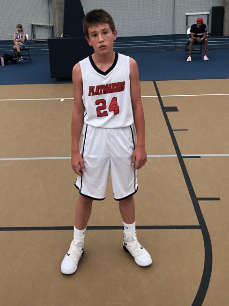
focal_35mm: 44
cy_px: 120
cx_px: 103
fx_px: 388
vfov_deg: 42.7
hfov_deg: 32.9
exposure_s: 1/120
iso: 32
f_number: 1.8
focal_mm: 3.99
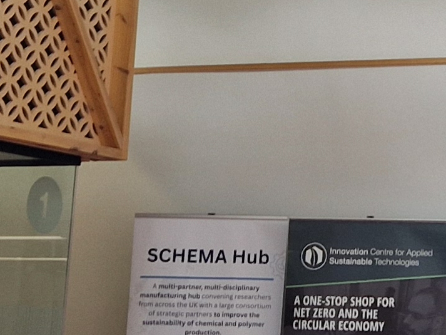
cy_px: 13
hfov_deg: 14.7
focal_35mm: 129
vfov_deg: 11.4
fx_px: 1662
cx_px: 558
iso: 50
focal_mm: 5.4
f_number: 1.8
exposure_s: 1/180
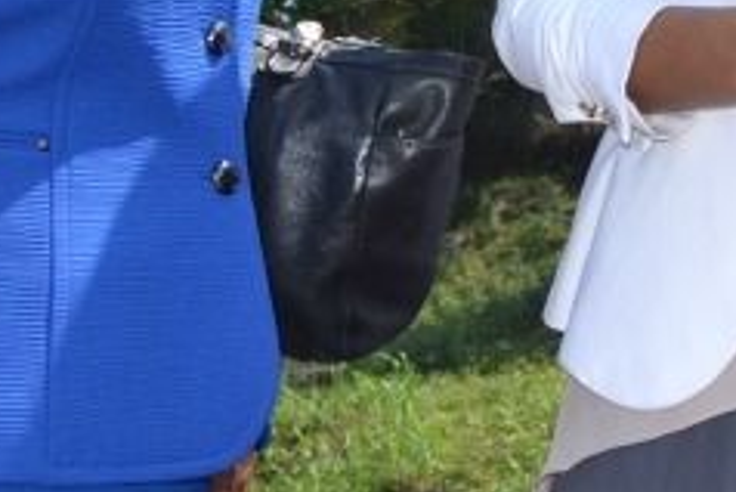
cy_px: -319
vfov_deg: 11.8
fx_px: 2230
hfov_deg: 17.2
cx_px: 1039
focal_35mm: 109
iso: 100
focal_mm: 18
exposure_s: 1/200
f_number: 5.6
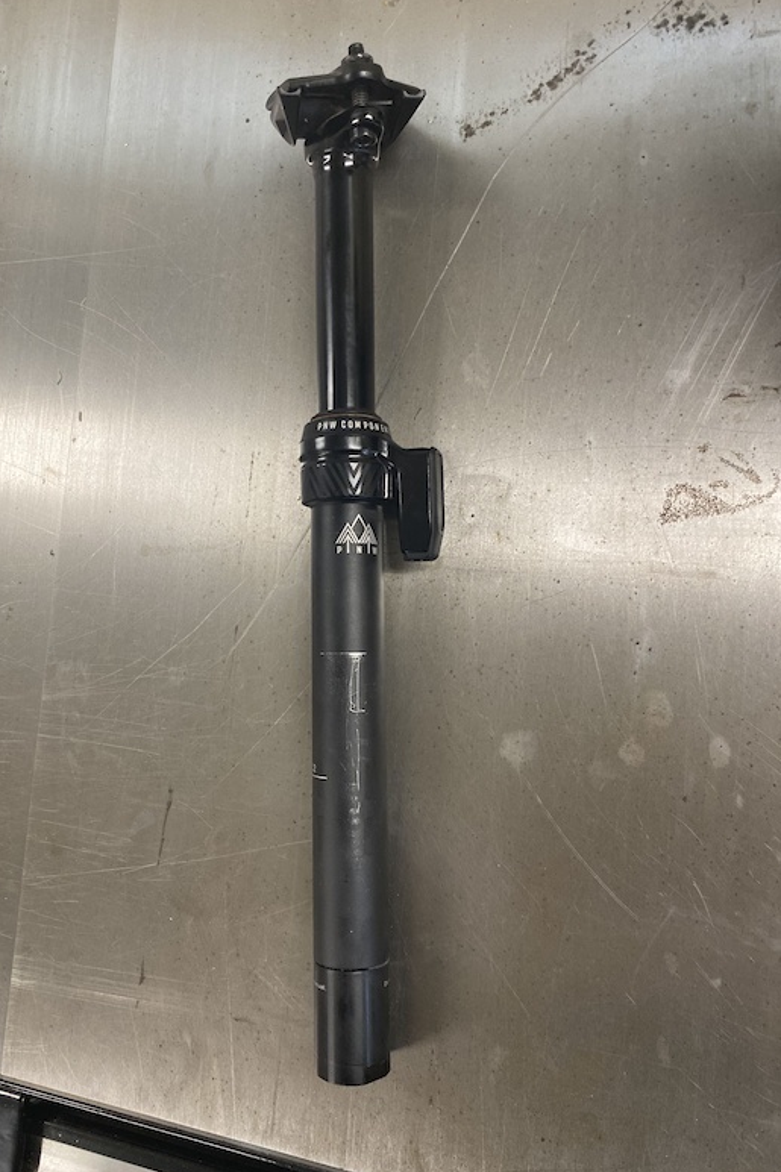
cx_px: 356
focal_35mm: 28
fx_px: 912
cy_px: 573
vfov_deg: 65.5
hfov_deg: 46.3
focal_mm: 4.25
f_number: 1.8
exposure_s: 1/103
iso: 125
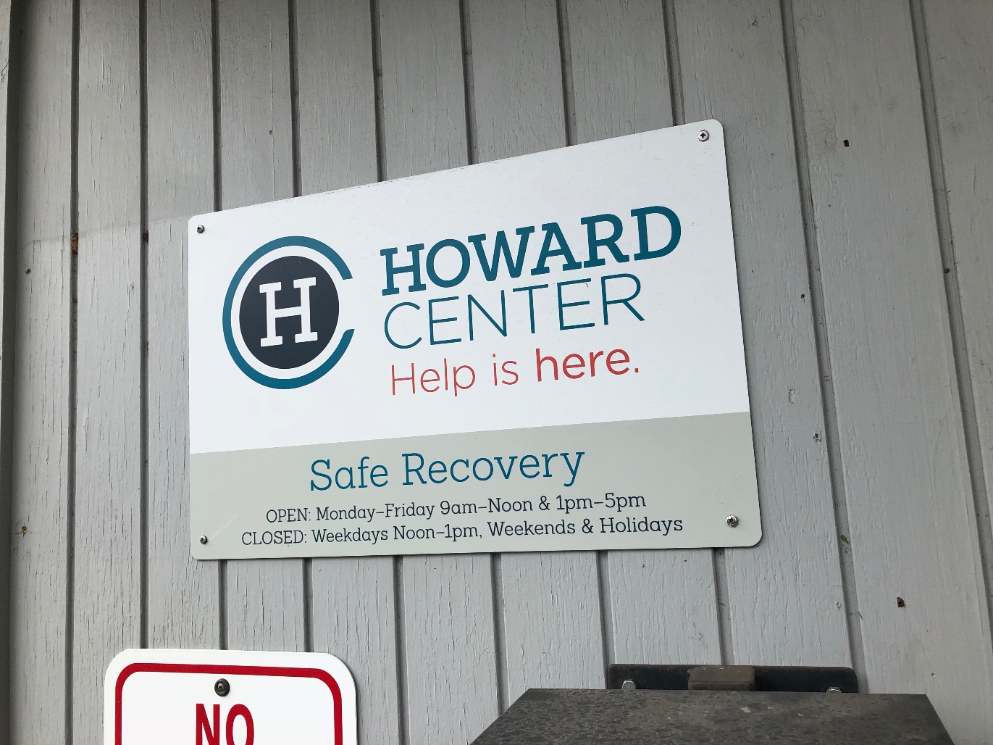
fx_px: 803
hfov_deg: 63.4
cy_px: 372
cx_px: 496
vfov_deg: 49.7
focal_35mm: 28
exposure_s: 1/979
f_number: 1.8
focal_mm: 3.99
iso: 20
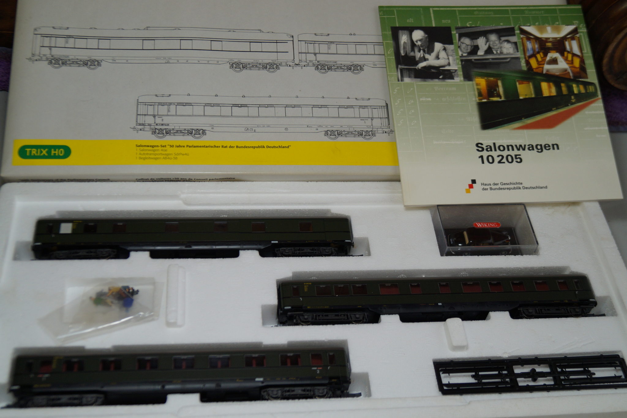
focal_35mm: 42
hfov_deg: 46.4
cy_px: 209
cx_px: 314
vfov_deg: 31.9
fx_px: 731
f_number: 4.5
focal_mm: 28
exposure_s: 1/160
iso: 320
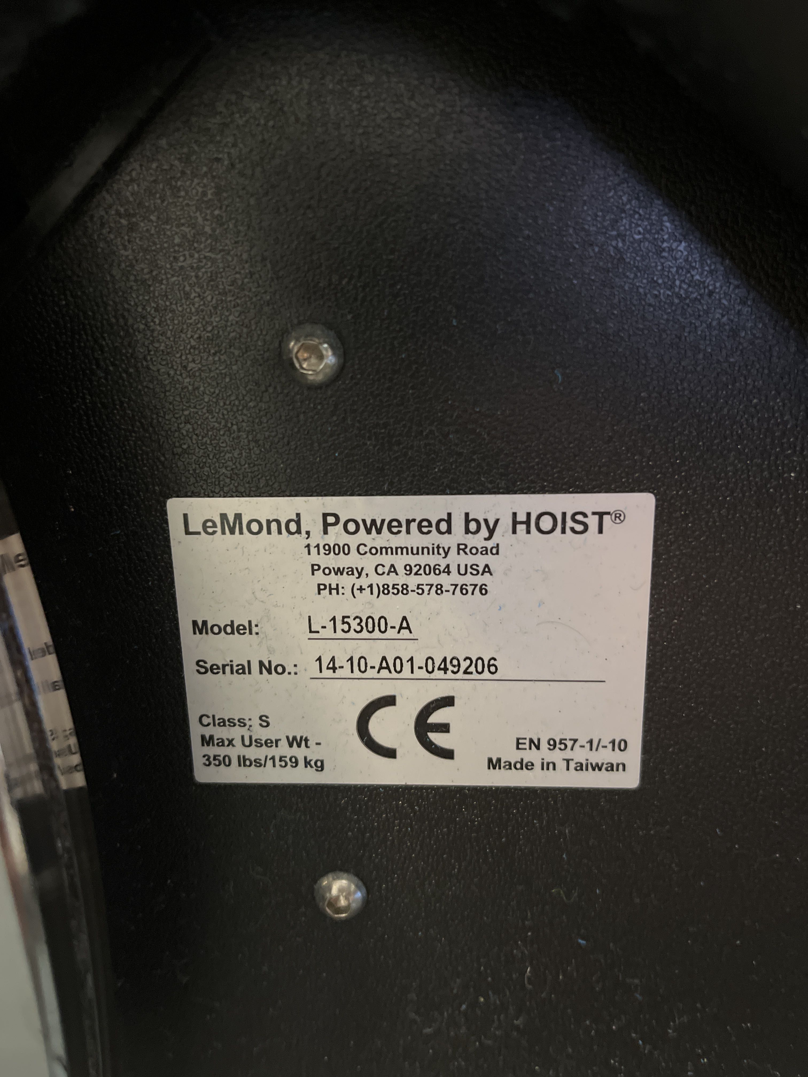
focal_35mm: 26
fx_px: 809
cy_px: 538
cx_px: 404
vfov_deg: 67.3
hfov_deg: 53.1
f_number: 1.6
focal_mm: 5.1
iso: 500
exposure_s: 1/25
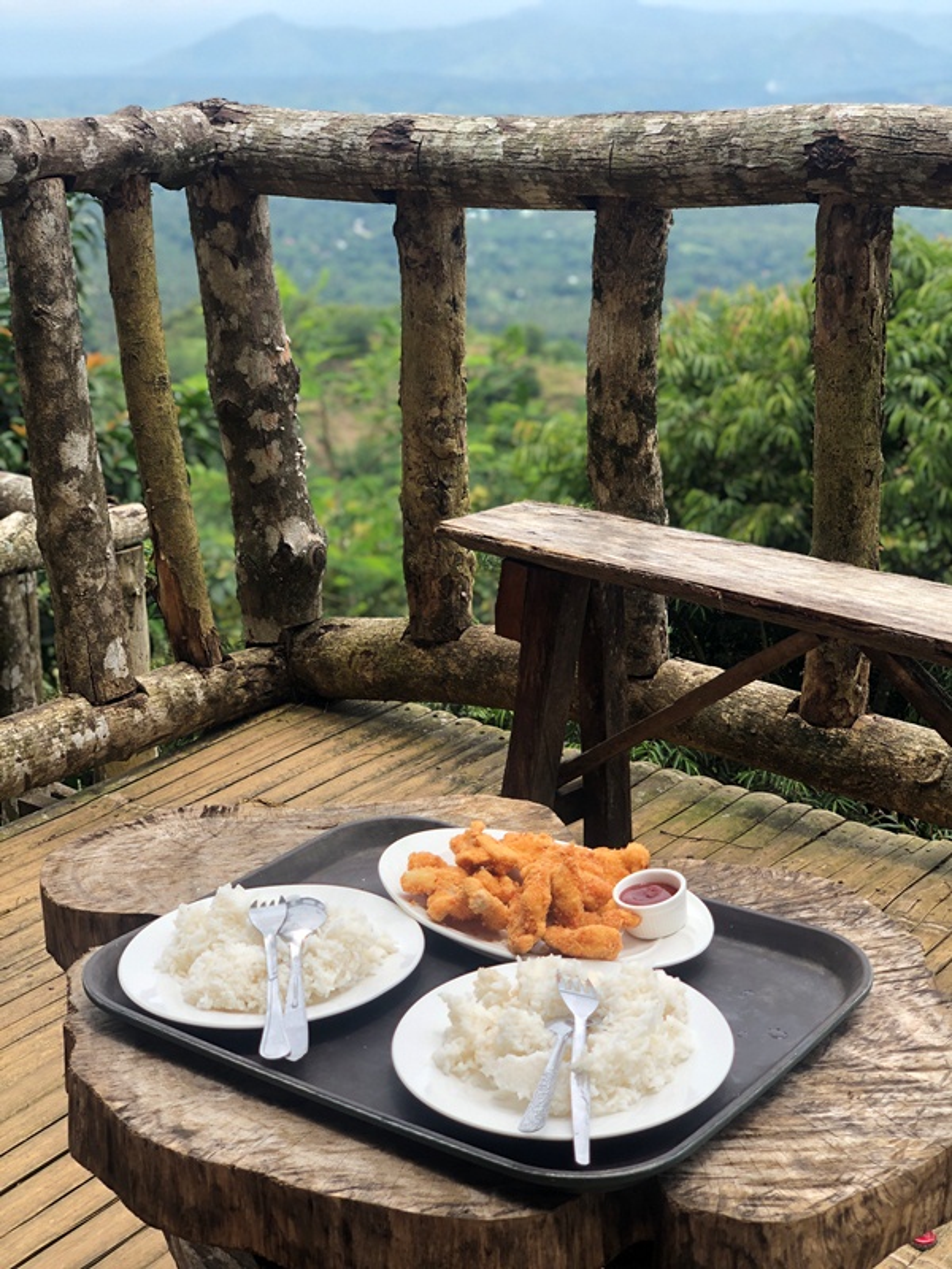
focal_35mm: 52
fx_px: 1907
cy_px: 634
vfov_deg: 36.8
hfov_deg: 28.0
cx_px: 476
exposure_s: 1/480
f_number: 2.4
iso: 16
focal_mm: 6
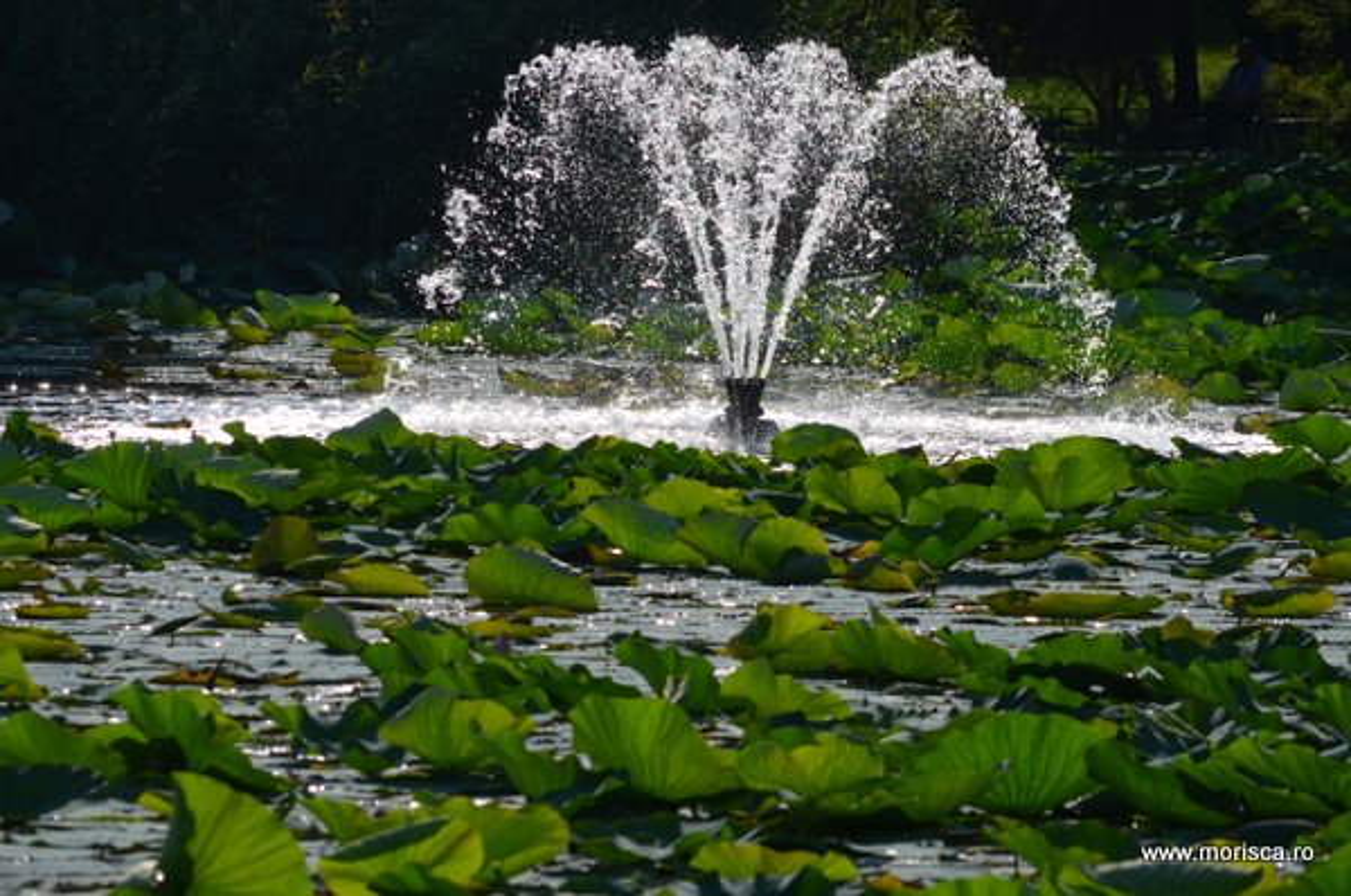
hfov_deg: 6.9
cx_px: 676
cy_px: 448
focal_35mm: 300
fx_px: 11240
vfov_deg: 4.6
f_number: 8
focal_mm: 200
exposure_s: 1/1000
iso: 200
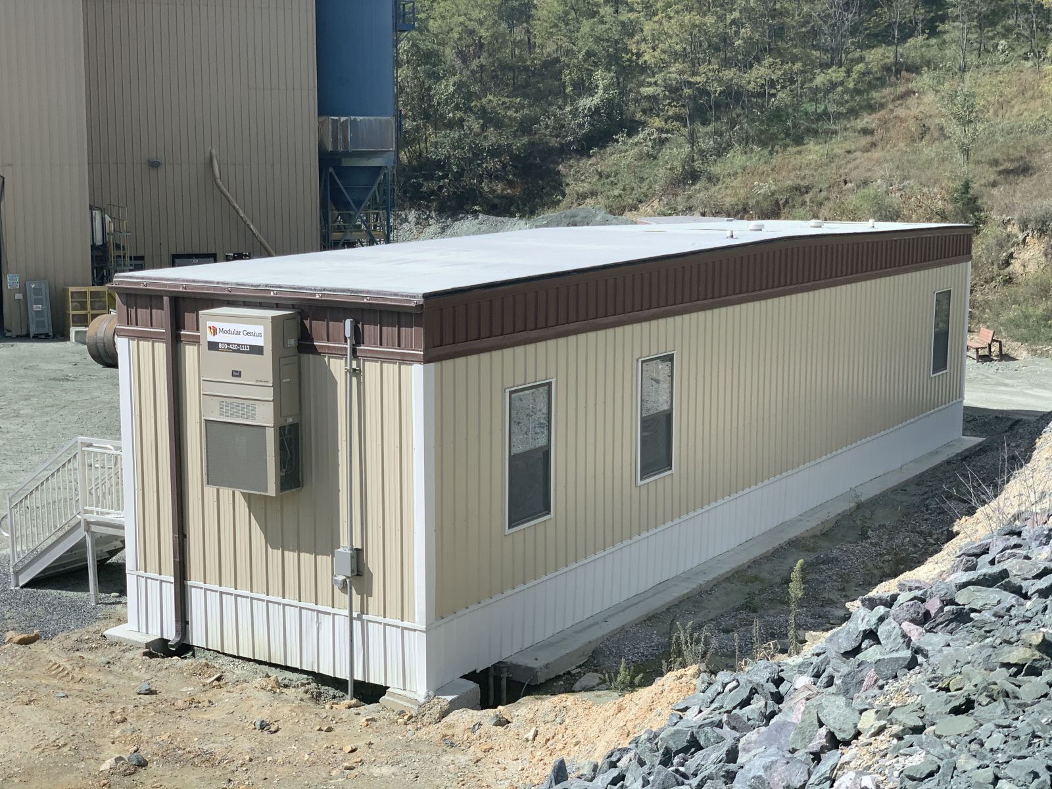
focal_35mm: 52
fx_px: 1580
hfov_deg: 36.8
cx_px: 526
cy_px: 394
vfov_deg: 28.0
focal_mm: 6
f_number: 2.4
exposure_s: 1/1370
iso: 16
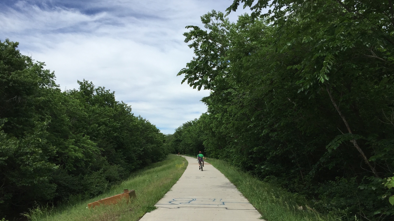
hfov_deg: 61.0
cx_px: 196
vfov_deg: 36.4
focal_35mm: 32
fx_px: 334
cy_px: 144
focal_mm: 4.15
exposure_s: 1/2083
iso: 32
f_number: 2.2
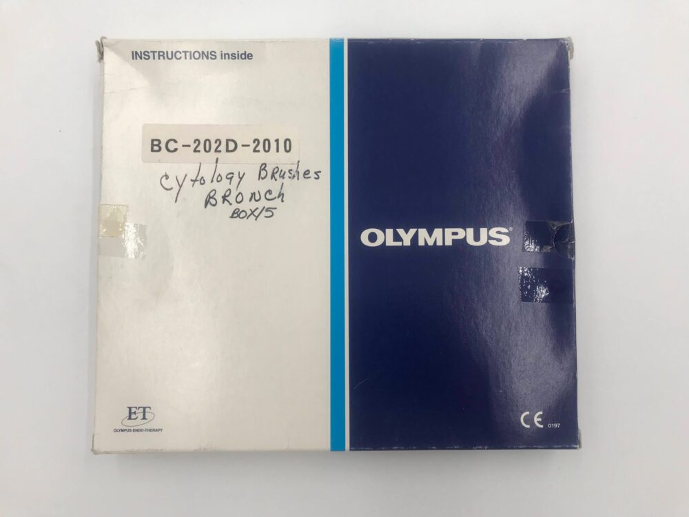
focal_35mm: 28
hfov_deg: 63.4
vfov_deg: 49.7
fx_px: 557
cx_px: 344
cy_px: 258
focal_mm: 3.99
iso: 25
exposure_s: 1/120
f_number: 1.8
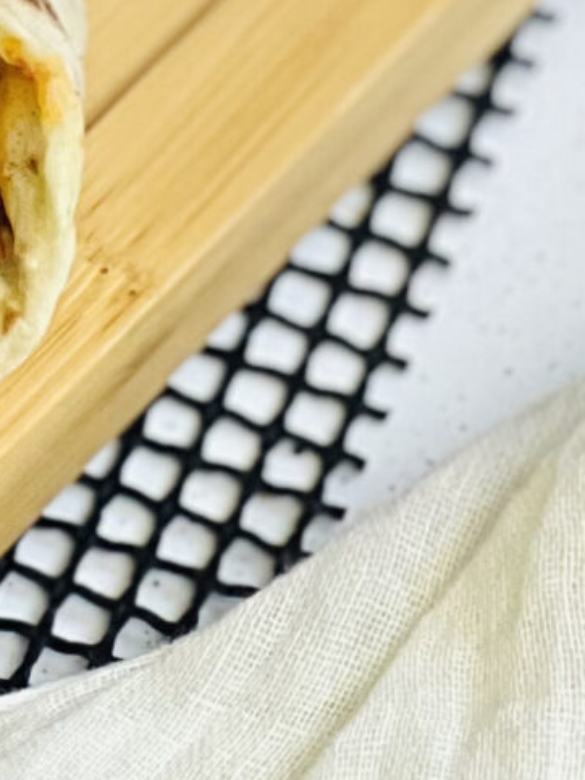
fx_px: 9198
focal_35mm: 408
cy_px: -753
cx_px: -873
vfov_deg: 4.8
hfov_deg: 3.6
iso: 100
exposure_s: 1/121
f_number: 2.8
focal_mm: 9
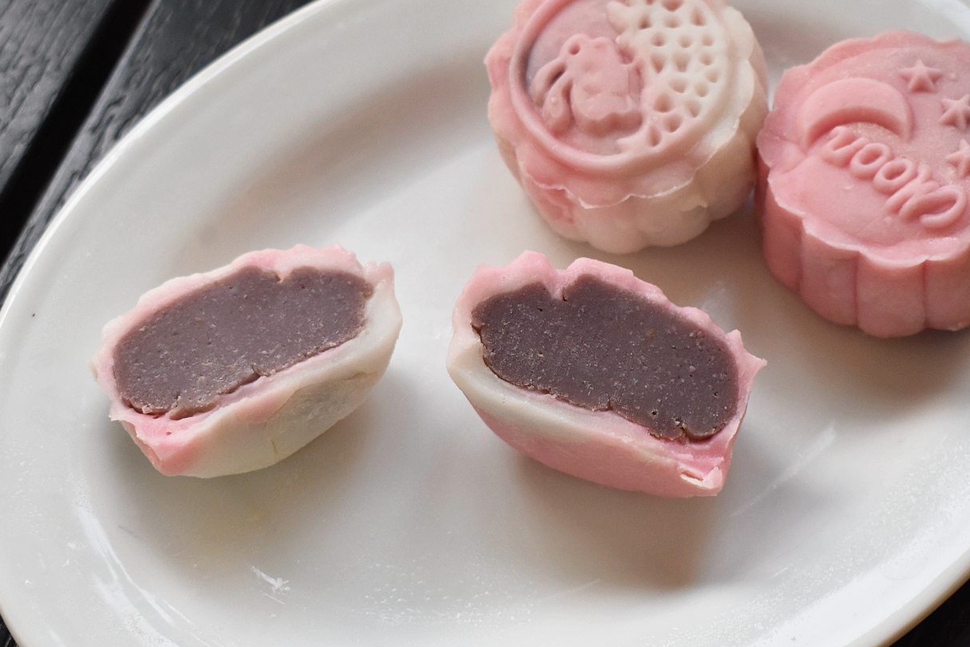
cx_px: 526
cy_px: 351
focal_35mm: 84
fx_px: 2263
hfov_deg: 24.2
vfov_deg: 16.3
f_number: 5
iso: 800
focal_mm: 38
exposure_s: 1/320
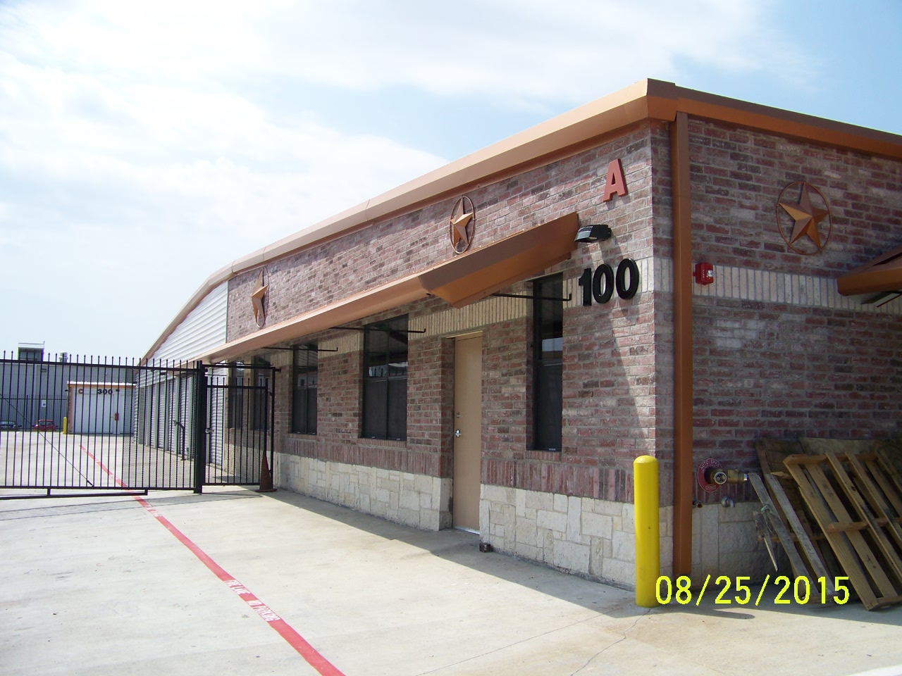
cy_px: 338
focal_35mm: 36
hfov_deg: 51.4
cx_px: 451
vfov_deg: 39.7
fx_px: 938
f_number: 4
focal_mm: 5.85
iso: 64
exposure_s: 1/640
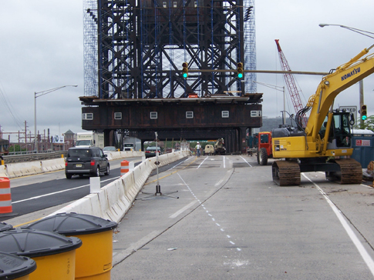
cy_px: 140
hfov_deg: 32.2
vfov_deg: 24.4
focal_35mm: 60
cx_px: 187
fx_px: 648
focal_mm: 10
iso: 80
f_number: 4.8
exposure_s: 1/250
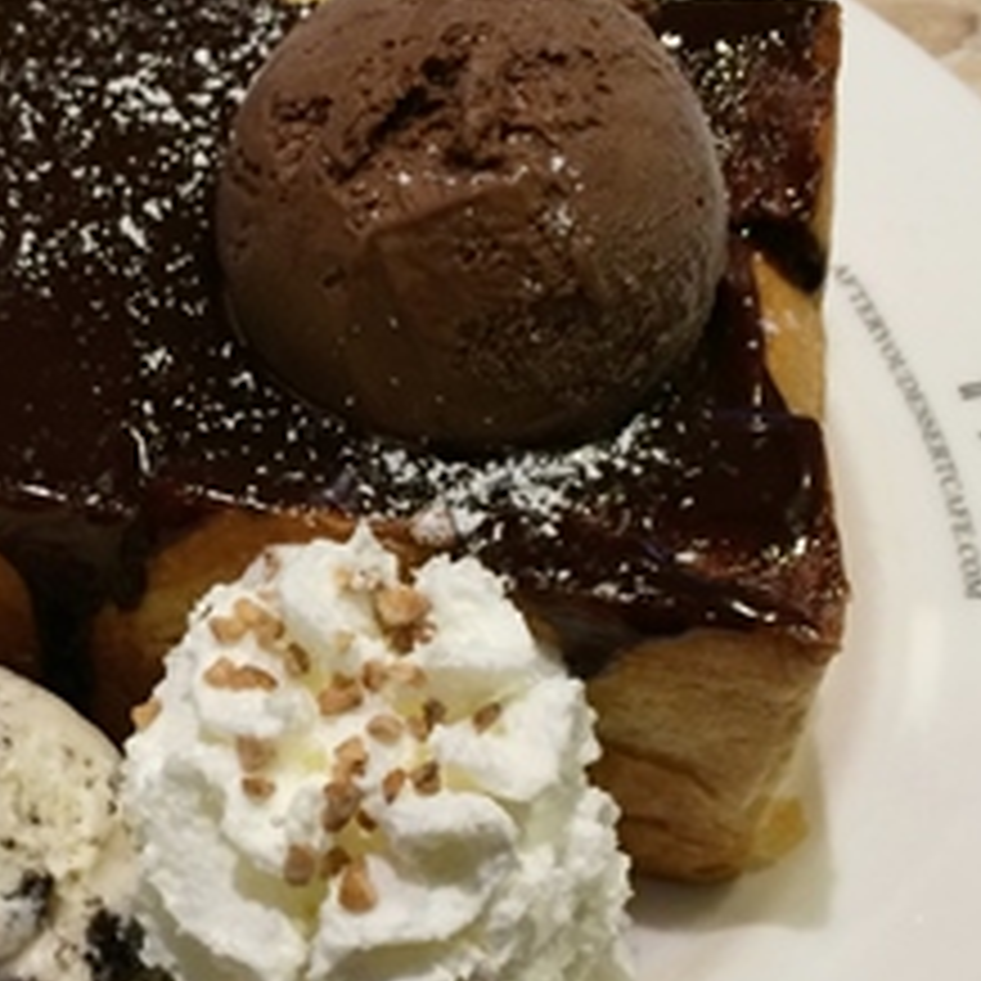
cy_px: 702
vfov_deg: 23.5
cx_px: 220
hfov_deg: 23.4
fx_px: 2341
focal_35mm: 73
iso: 64
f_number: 2.2
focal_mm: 4.12
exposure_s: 1/33
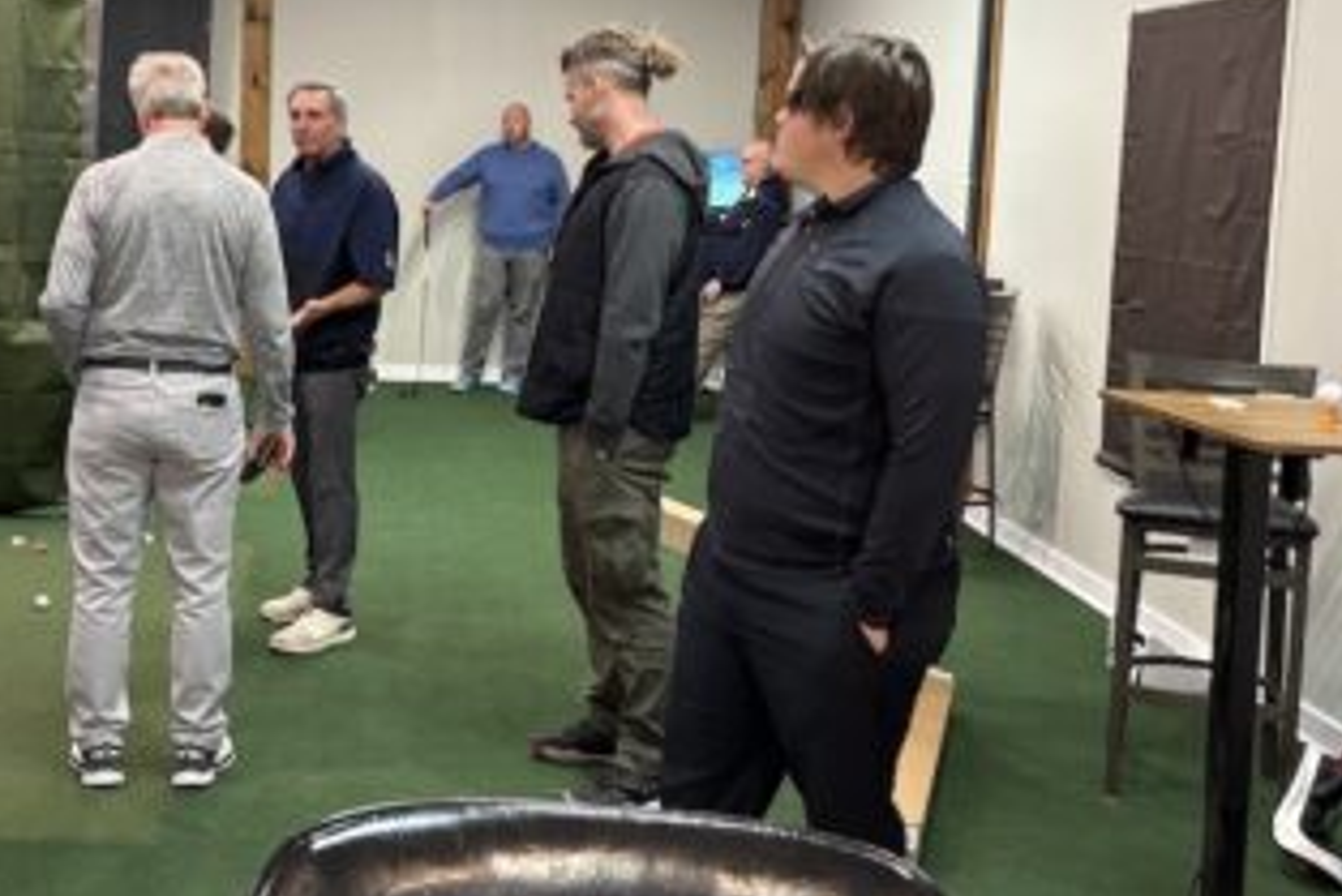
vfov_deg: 30.3
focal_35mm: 44
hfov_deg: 43.9
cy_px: 292
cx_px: 454
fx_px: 1641
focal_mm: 5.96
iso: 400
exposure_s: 1/60
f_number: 1.6
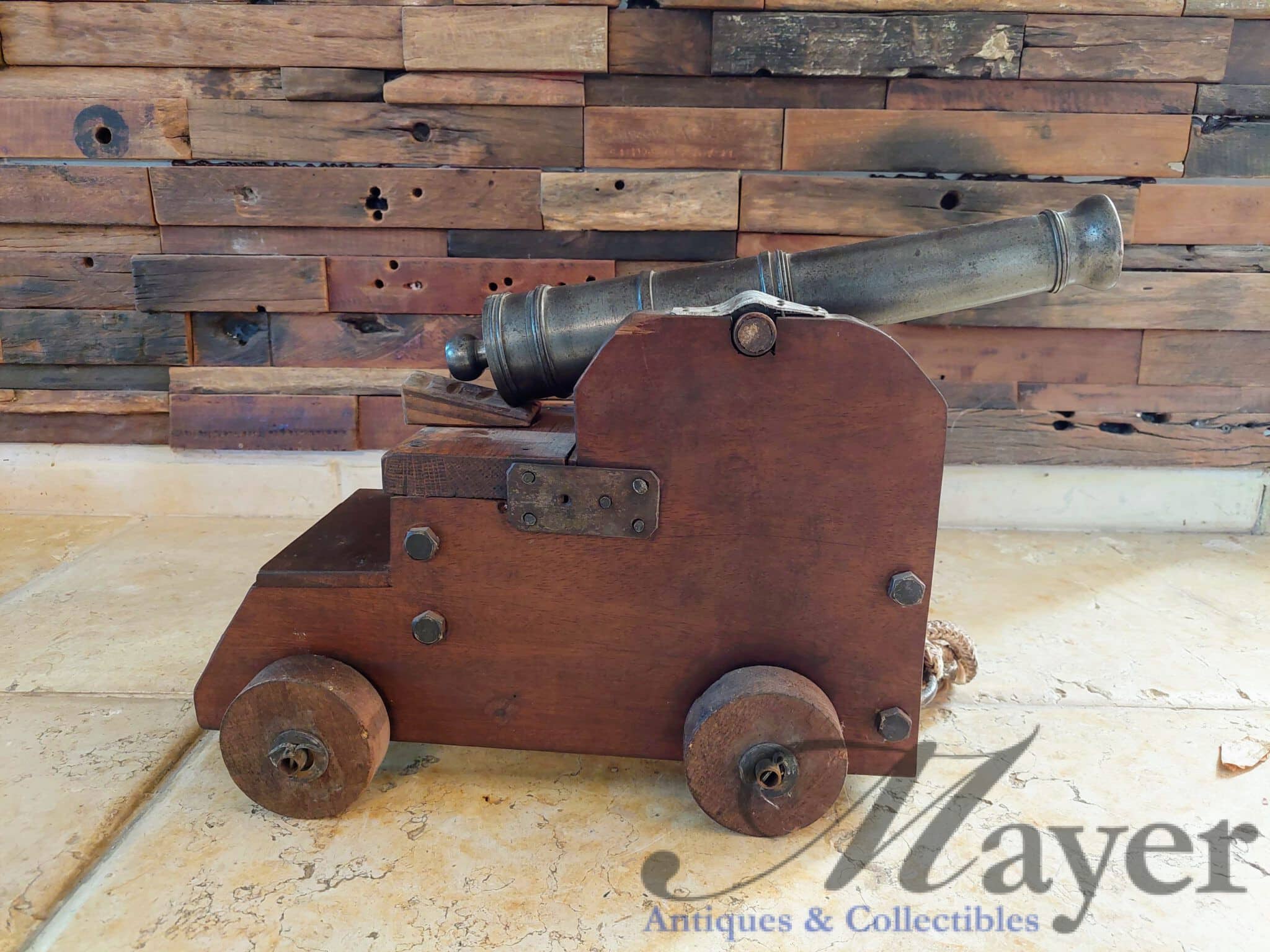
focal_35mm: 24
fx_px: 881
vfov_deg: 56.8
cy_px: 476
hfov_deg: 71.6
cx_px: 635
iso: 400
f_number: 1.8
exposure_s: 1/30
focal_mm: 5.23
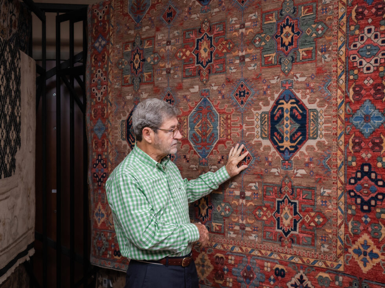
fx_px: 556
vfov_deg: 29.1
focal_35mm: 50
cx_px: 192
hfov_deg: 38.2
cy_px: 144
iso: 640
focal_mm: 25
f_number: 3.5
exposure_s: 1/250
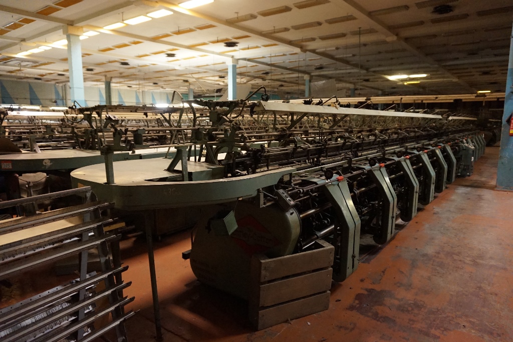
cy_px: 171
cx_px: 256
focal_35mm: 24
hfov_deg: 73.7
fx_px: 342
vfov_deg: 53.1
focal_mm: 16
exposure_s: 1/50
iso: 3200
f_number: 3.5
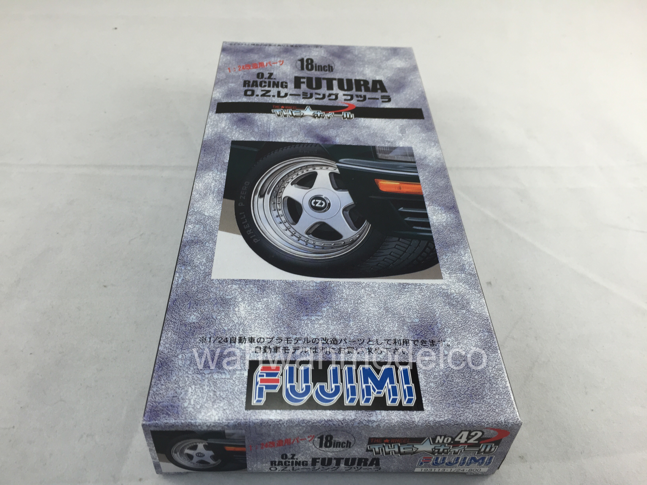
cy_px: 242
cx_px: 324
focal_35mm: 29
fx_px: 542
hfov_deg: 61.7
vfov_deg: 48.2
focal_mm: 4.15
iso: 50
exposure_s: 1/100
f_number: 2.2
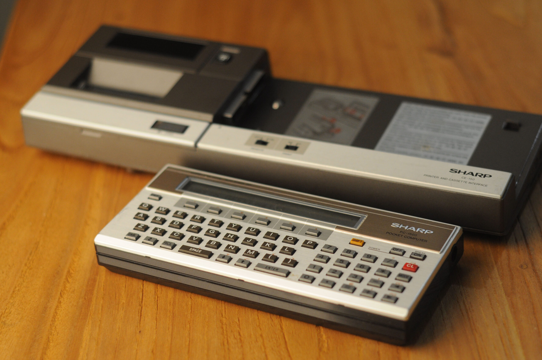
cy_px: 180
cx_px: 271
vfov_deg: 18.1
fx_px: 1128
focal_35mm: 75
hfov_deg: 27.0
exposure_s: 1/125
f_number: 2.8
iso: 640
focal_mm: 50
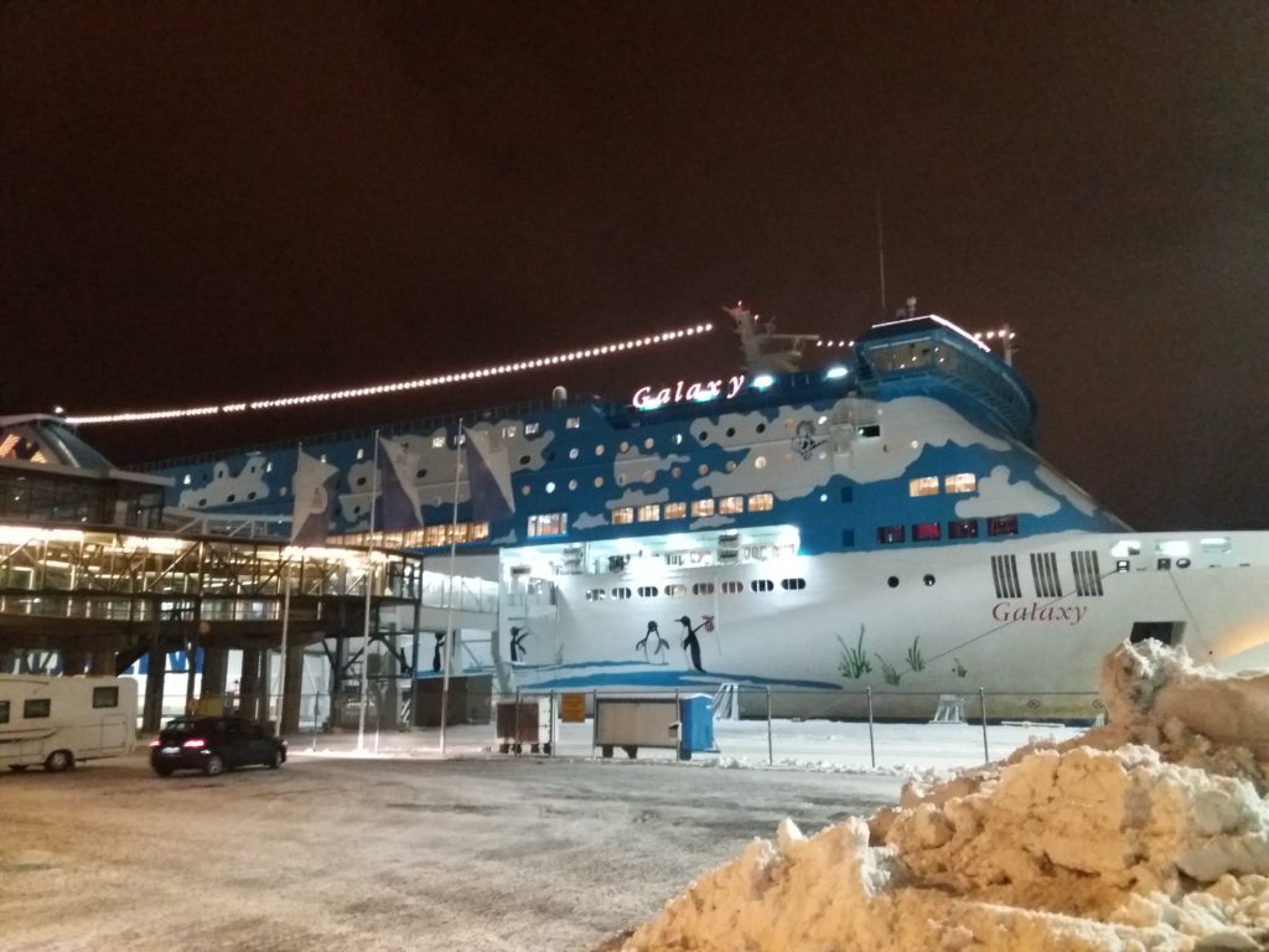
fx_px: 1026
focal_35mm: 28
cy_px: 476
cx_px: 634
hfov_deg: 63.4
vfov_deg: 49.7
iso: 640
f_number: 1.9
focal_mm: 3.7
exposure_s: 1/17
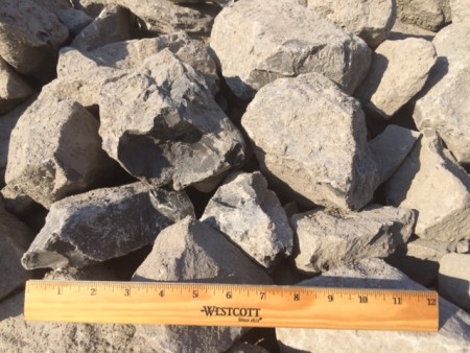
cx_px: 235
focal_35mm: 29
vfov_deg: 48.3
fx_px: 394
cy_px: 176
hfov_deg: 61.6
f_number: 2.2
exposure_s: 1/1642
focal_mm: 4.15
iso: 32
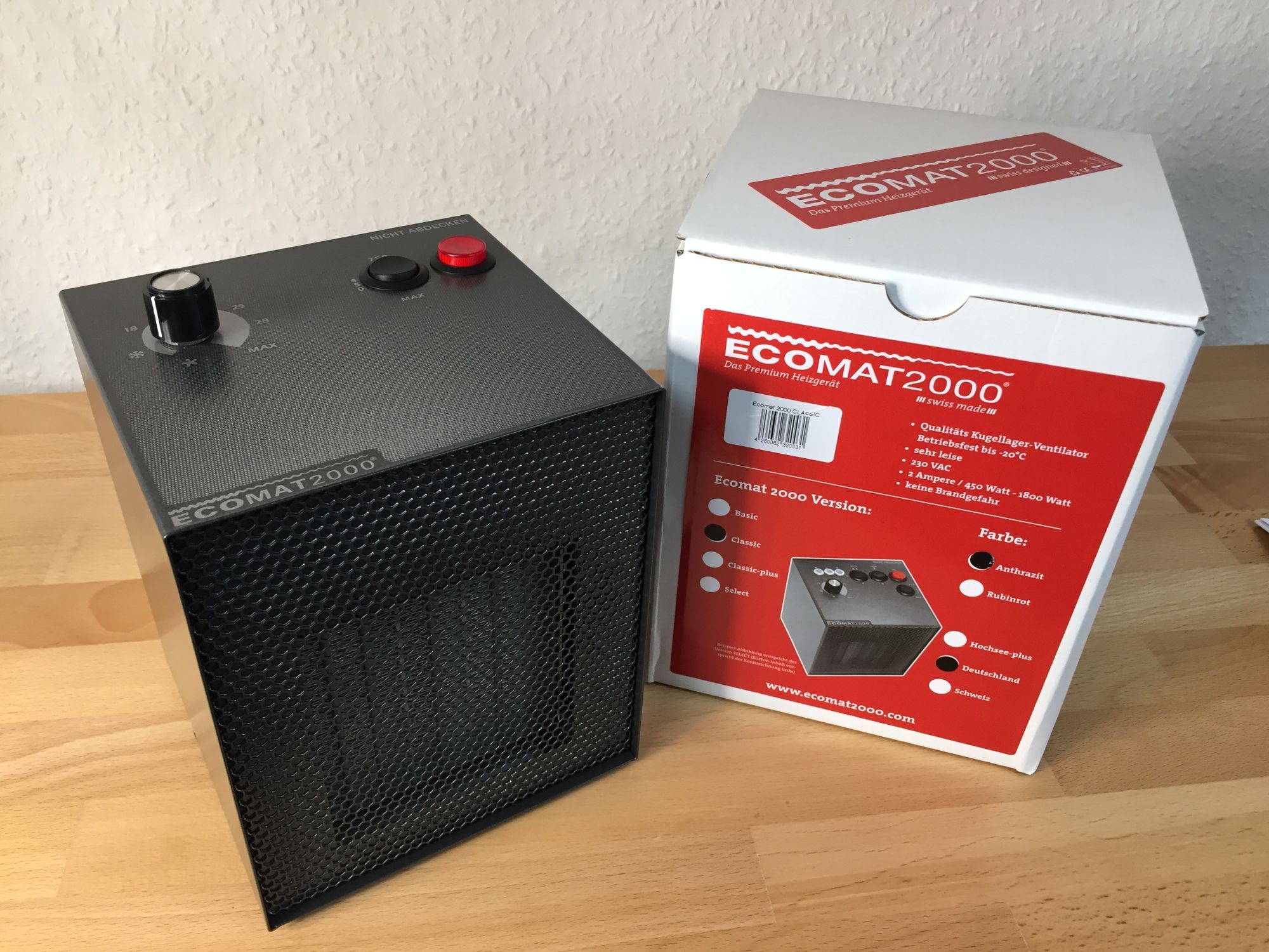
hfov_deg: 61.7
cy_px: 476
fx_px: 1063
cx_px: 634
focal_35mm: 29
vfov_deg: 48.2
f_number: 2.2
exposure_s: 1/33
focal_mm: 4.15
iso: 32
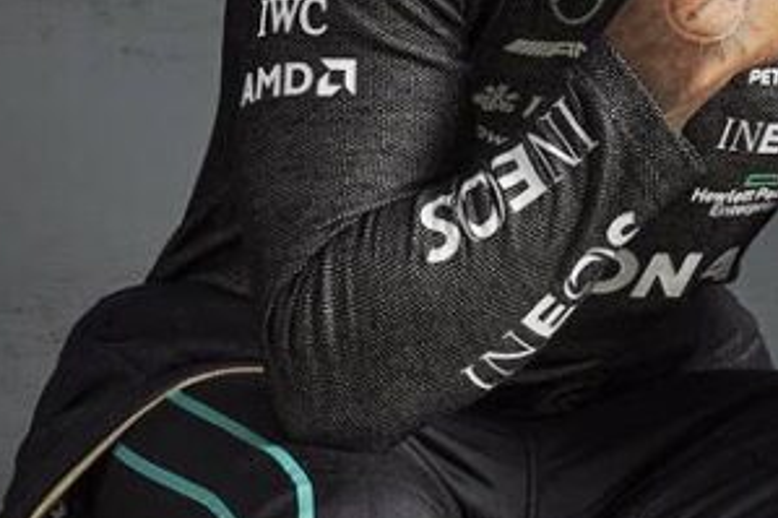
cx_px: 673
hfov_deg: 10.9
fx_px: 4060
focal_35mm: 188
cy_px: 34
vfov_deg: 7.3
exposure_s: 1/250
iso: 100
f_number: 8
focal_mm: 50
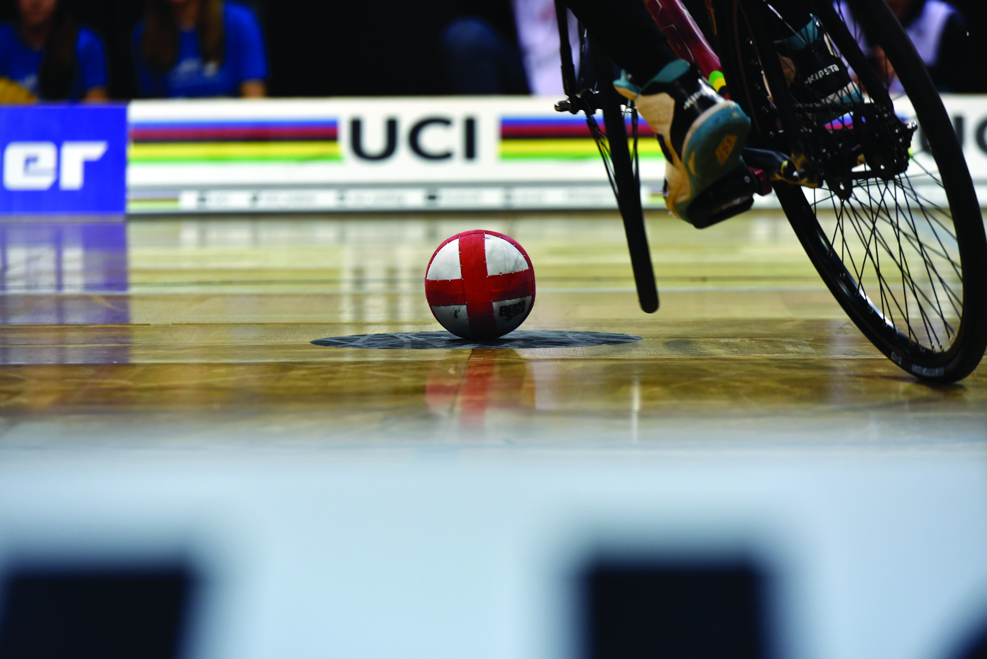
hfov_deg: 11.4
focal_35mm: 180
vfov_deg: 7.6
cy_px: 330
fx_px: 4937
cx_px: 494
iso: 1400
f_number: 4.5
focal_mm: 180
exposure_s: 1/1000
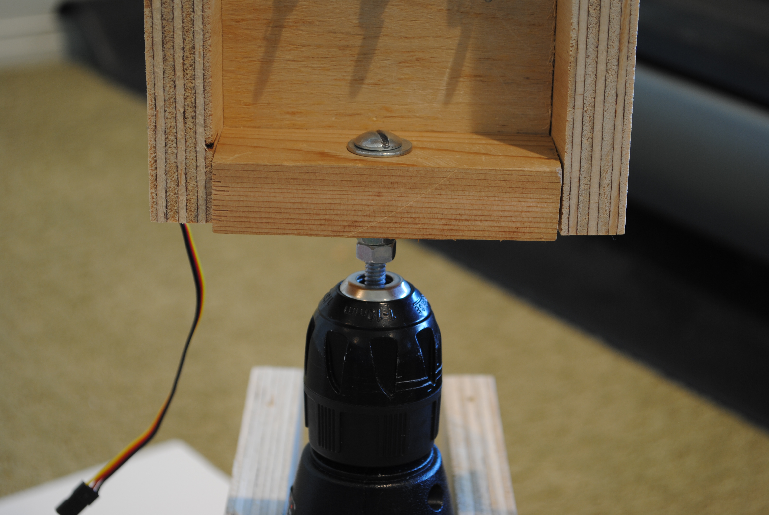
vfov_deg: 16.6
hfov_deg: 24.6
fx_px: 1764
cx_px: 384
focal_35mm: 82
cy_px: 258
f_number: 5.6
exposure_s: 1/4
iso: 100
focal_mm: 55
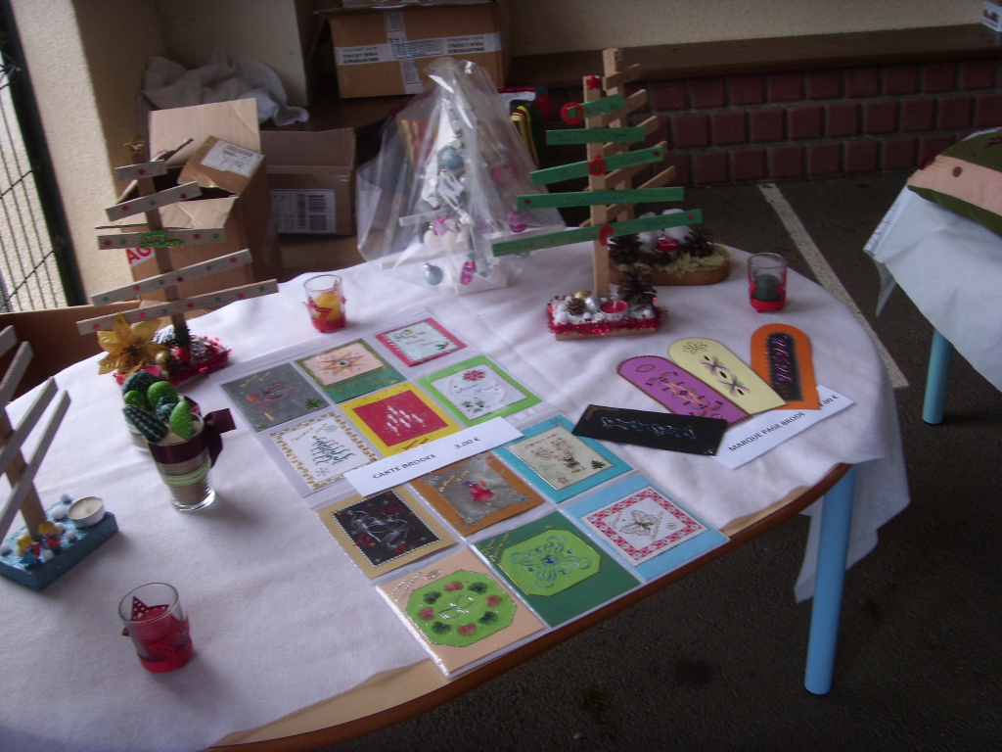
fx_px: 897
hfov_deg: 58.4
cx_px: 501
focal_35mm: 31
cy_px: 376
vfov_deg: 45.4
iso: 100
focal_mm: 6.3
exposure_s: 1/30
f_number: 3.5
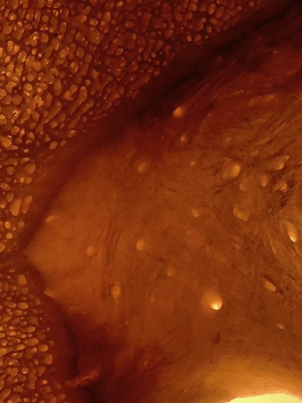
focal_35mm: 135
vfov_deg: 14.5
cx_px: -40
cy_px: 356
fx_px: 1571
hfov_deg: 10.8
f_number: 2.4
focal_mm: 4.12
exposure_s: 1/686
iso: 50
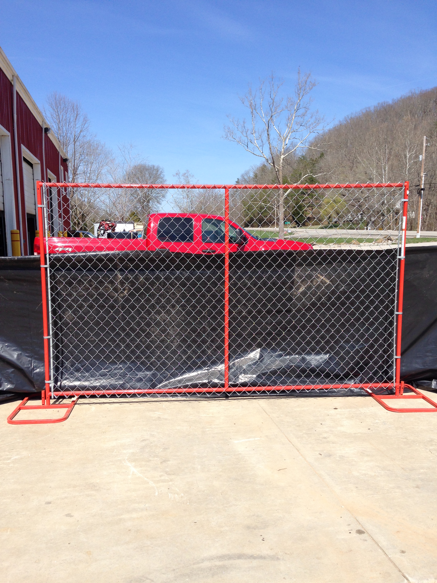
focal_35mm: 33
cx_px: 218
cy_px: 292
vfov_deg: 55.4
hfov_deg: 42.9
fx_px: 555
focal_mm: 4.12
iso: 50
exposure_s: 1/1466
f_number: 2.4
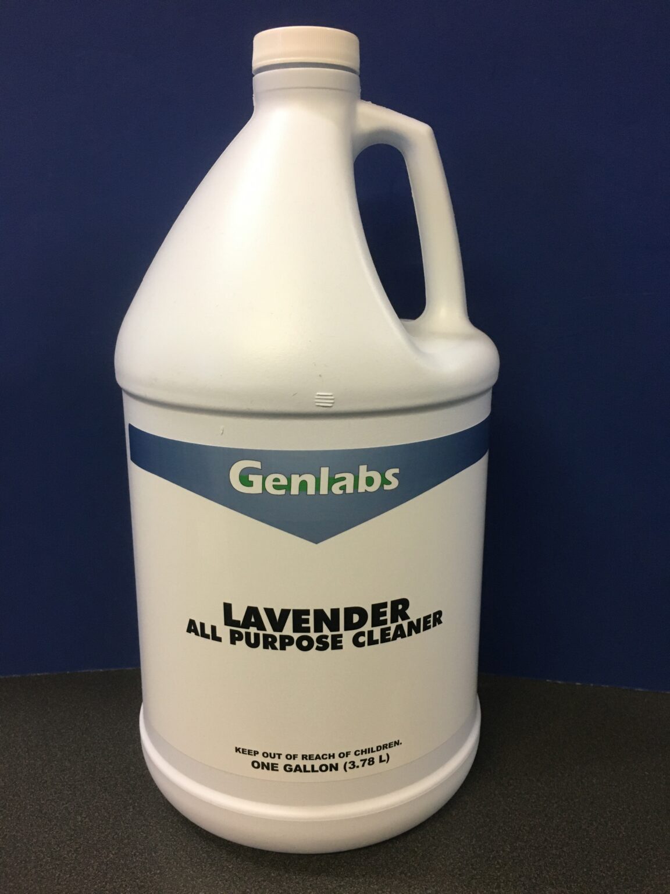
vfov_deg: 61.7
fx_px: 748
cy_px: 447
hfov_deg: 48.2
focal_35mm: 29
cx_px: 335
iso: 125
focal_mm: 4.15
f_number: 2.2
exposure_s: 1/30
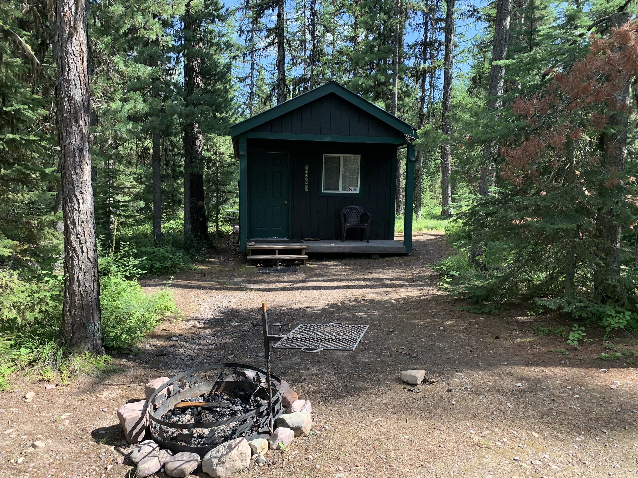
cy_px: 239
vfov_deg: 53.1
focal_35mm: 26
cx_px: 319
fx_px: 479
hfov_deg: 67.3
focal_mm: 4.25
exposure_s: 1/1043
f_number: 1.8
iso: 25
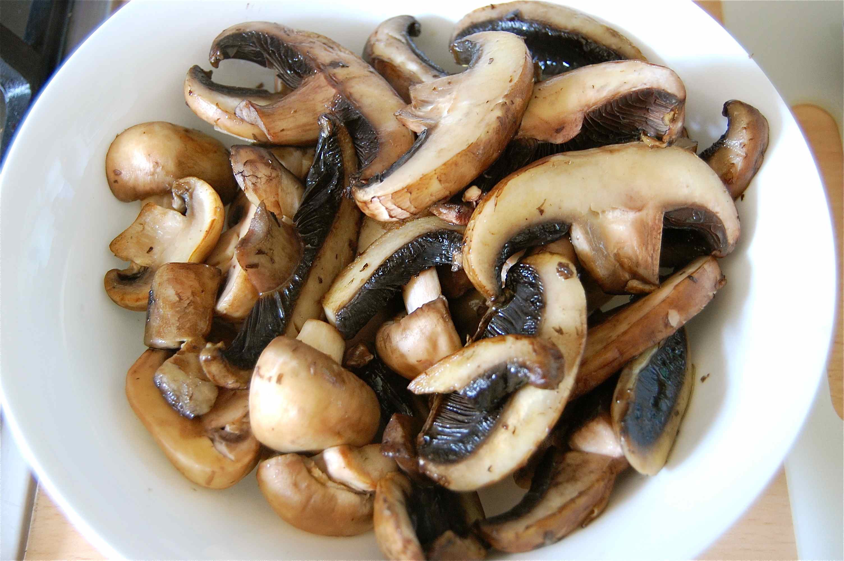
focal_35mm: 48
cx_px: 422
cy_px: 280
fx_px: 1124
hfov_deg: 41.1
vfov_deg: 28.0
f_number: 4.5
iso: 800
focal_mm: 32
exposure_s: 1/15
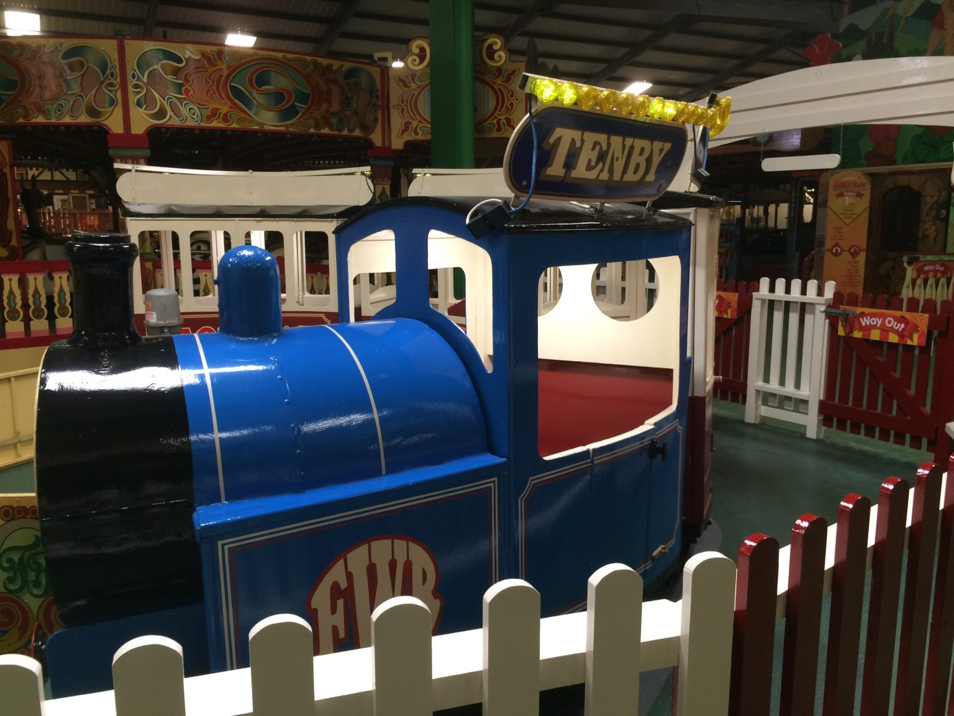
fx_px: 799
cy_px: 358
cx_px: 477
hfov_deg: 61.7
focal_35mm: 29
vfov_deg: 48.2
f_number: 2.2
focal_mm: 4.15
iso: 125
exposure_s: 1/33
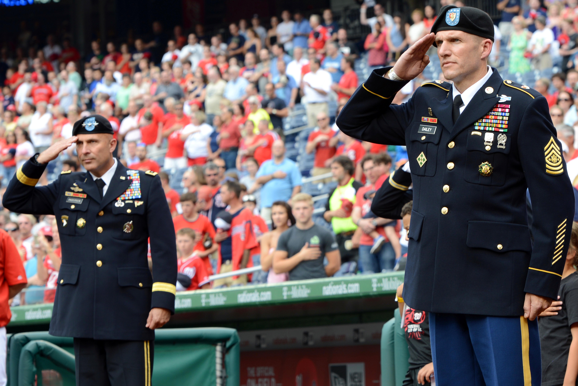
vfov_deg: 11.0
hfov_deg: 16.4
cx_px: 289
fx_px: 2007
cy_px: 193
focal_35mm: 125
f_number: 8
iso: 160
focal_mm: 125
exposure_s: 1/60
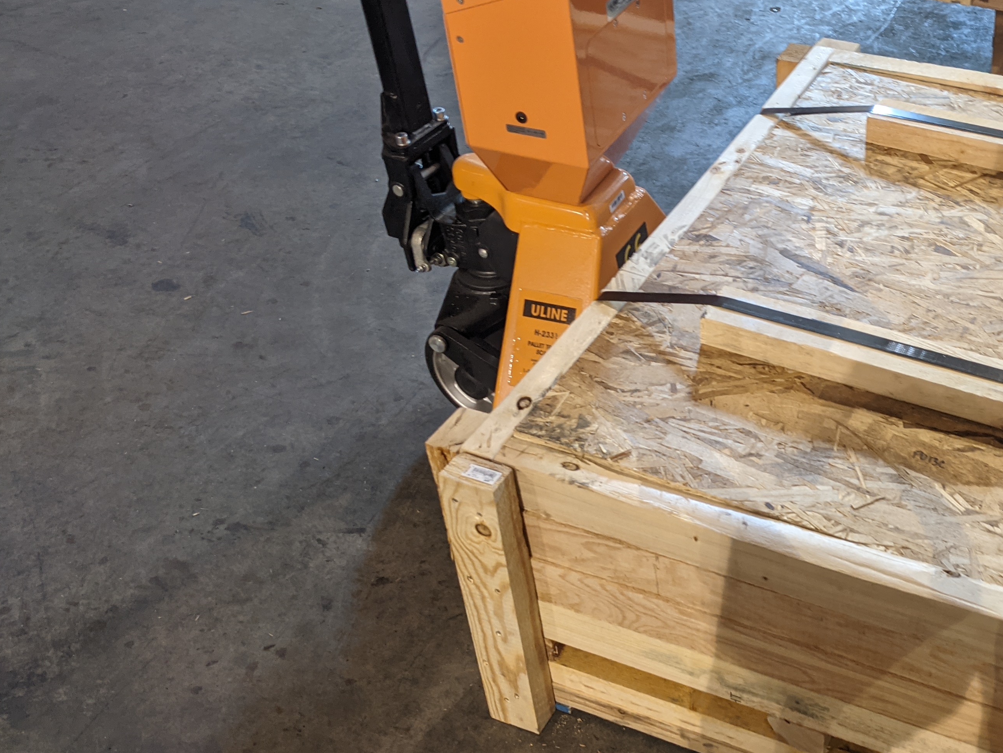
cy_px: 409
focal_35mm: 42
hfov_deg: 43.2
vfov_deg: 34.3
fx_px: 1217
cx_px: 769
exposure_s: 1/24
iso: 91
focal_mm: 4.38
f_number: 1.73
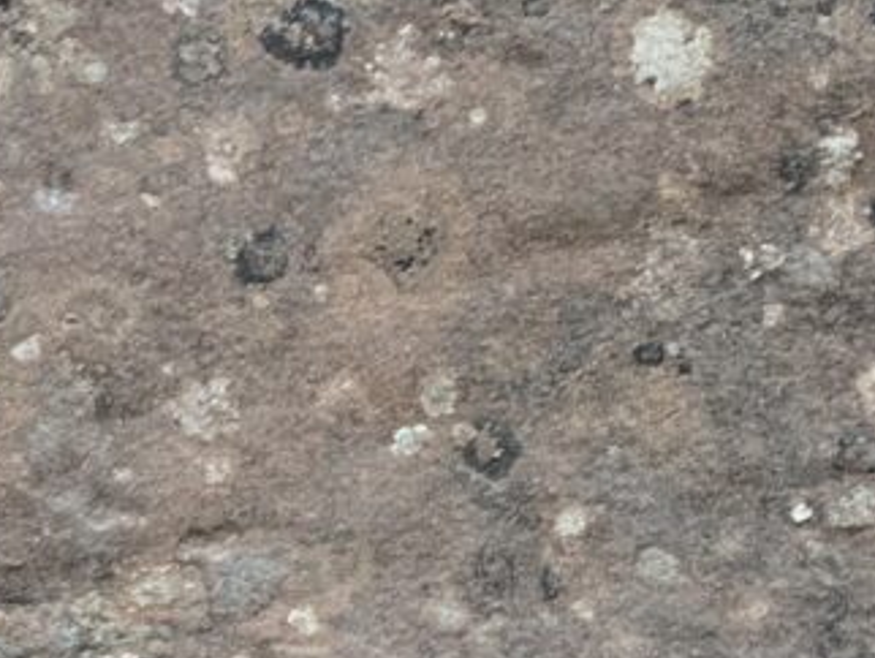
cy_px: 473
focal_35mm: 124
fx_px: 3137
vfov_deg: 11.9
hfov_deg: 15.5
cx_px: -82
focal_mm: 4.25
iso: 125
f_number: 1.8
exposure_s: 1/60
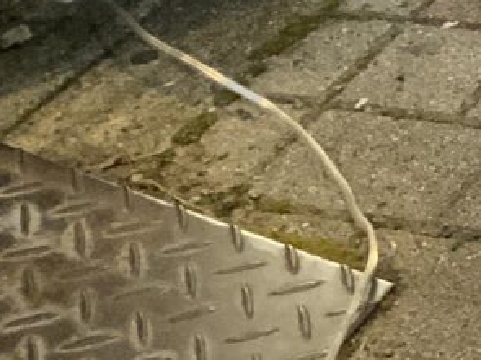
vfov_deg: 9.1
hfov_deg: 10.7
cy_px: -433
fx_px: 2097
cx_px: 1233
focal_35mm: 151
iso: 400
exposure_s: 1/30
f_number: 1.8
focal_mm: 3
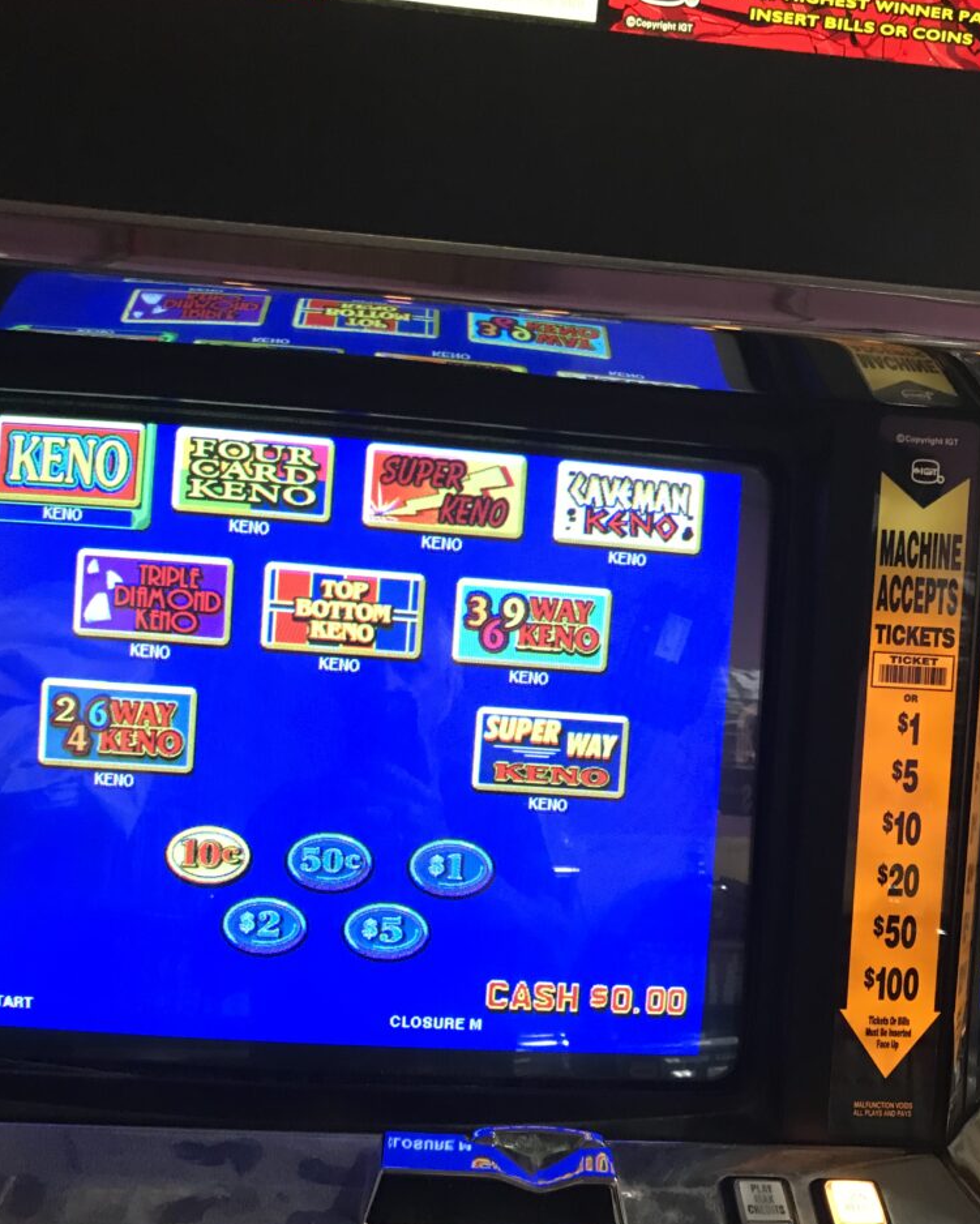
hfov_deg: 44.6
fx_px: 1196
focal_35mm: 33
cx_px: 508
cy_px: 709
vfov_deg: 54.0
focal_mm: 3.99
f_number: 1.8
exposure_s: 1/17
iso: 100
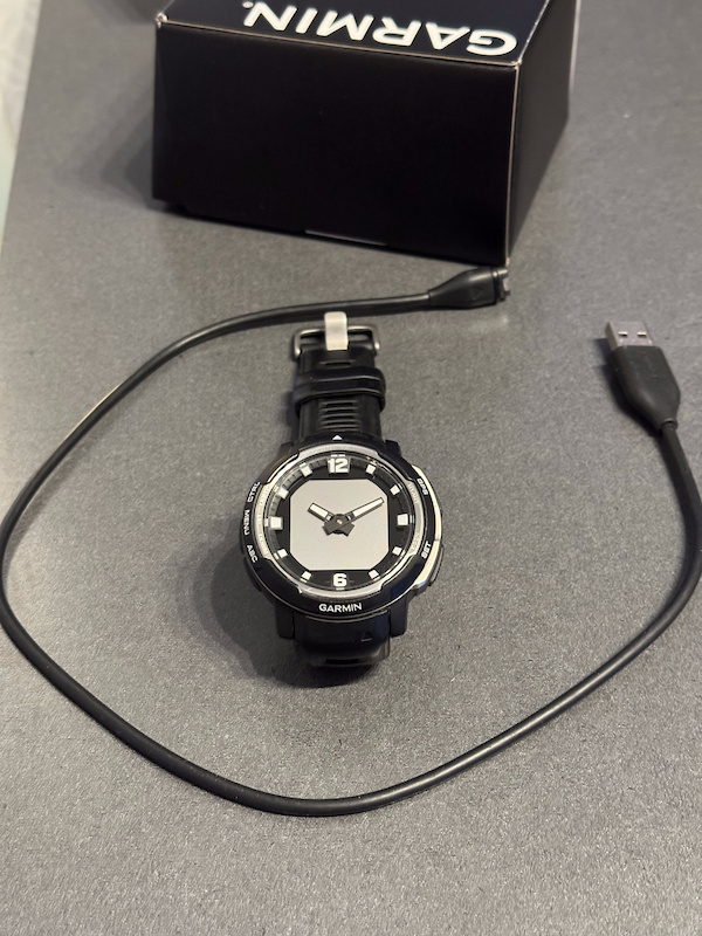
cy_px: 468
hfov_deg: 30.3
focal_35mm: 48
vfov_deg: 39.7
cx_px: 351
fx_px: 1298
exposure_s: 1/30
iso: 640
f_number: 1.78
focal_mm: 6.76
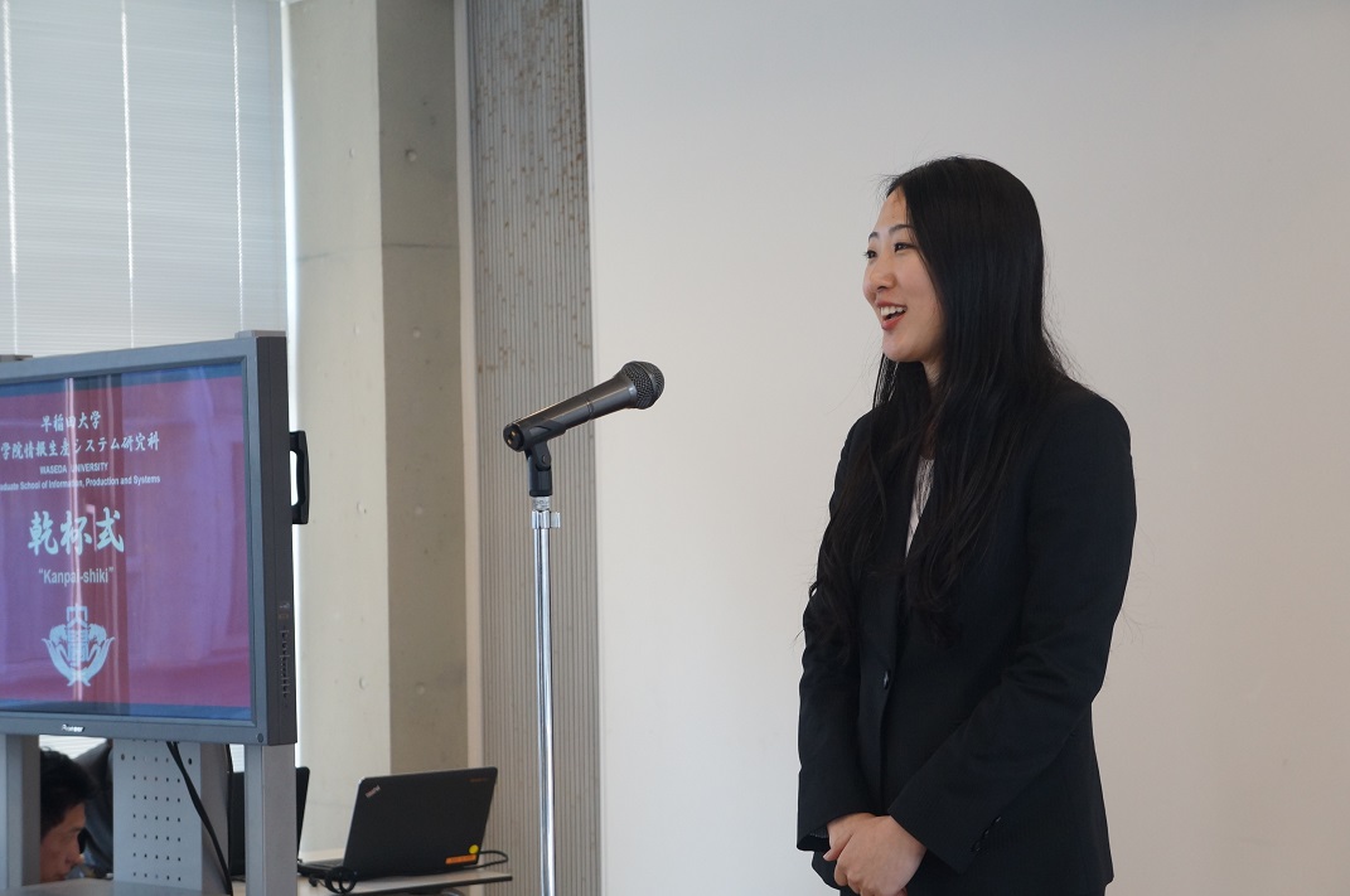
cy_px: 448
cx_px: 675
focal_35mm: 78
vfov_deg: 17.4
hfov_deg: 26.0
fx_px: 2921
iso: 800
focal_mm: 52
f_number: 5
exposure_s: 1/80
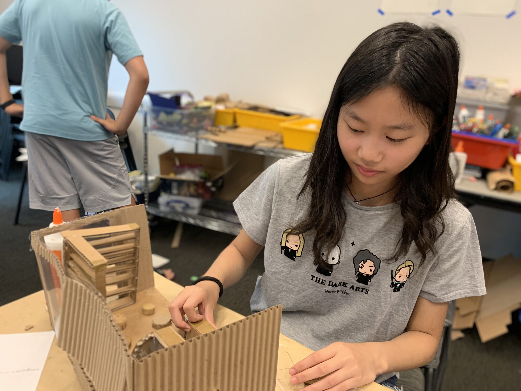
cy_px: 196
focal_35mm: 26
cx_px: 260
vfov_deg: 53.1
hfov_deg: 67.3
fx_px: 391
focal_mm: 4.25
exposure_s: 1/60
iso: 250
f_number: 1.8
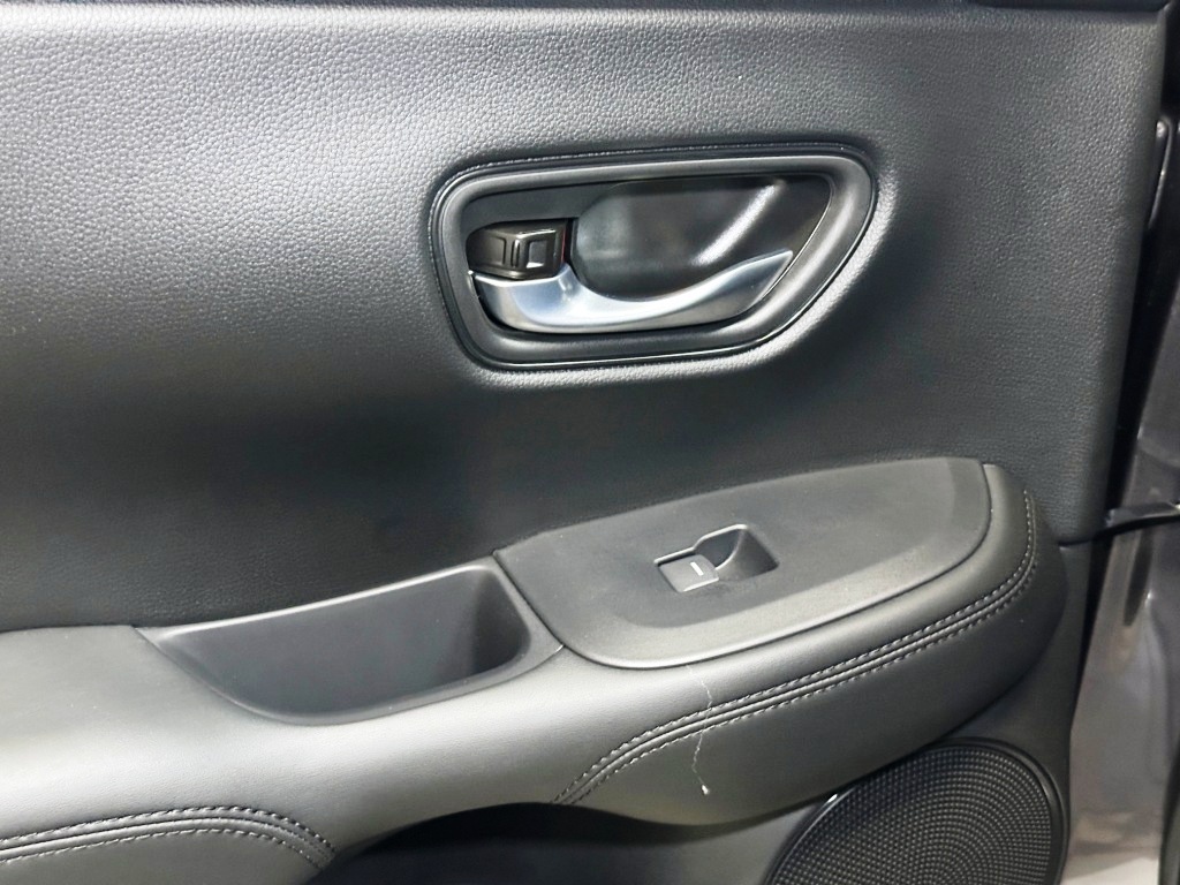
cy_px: 442
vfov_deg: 30.3
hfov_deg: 39.7
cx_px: 590
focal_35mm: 48
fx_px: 1636
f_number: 1.78
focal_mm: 6.86
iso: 640
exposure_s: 1/30
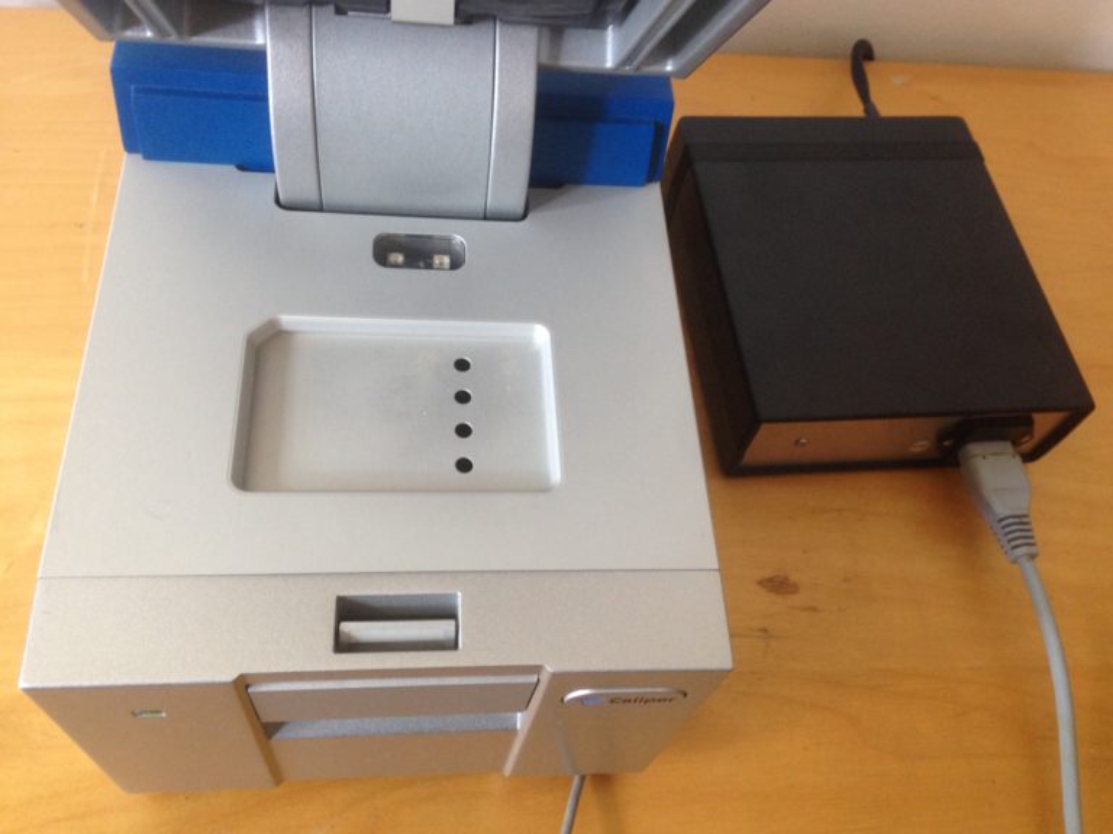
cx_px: 556
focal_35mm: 33
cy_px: 417
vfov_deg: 42.9
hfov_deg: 55.4
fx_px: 1061
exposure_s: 1/20
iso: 125
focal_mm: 4.12
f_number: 2.4
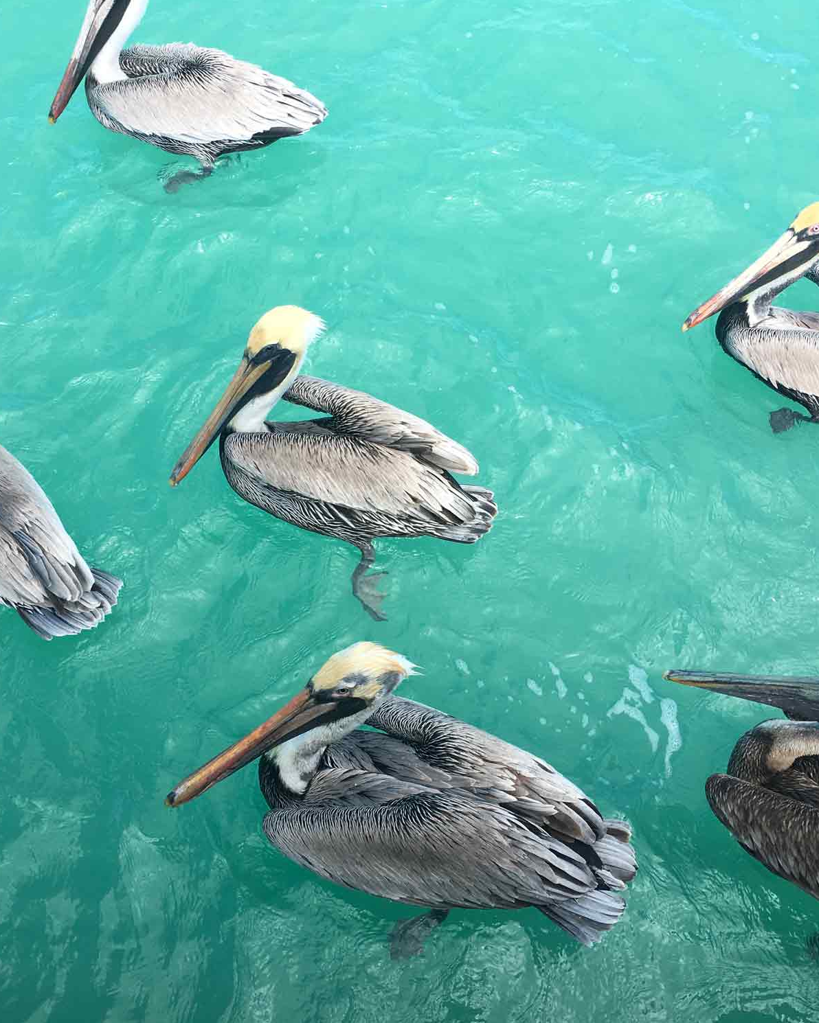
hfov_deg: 39.1
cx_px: 370
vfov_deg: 47.9
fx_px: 1151
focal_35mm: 38
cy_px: 512
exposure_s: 1/646
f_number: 2.2
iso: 25
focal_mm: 4.15
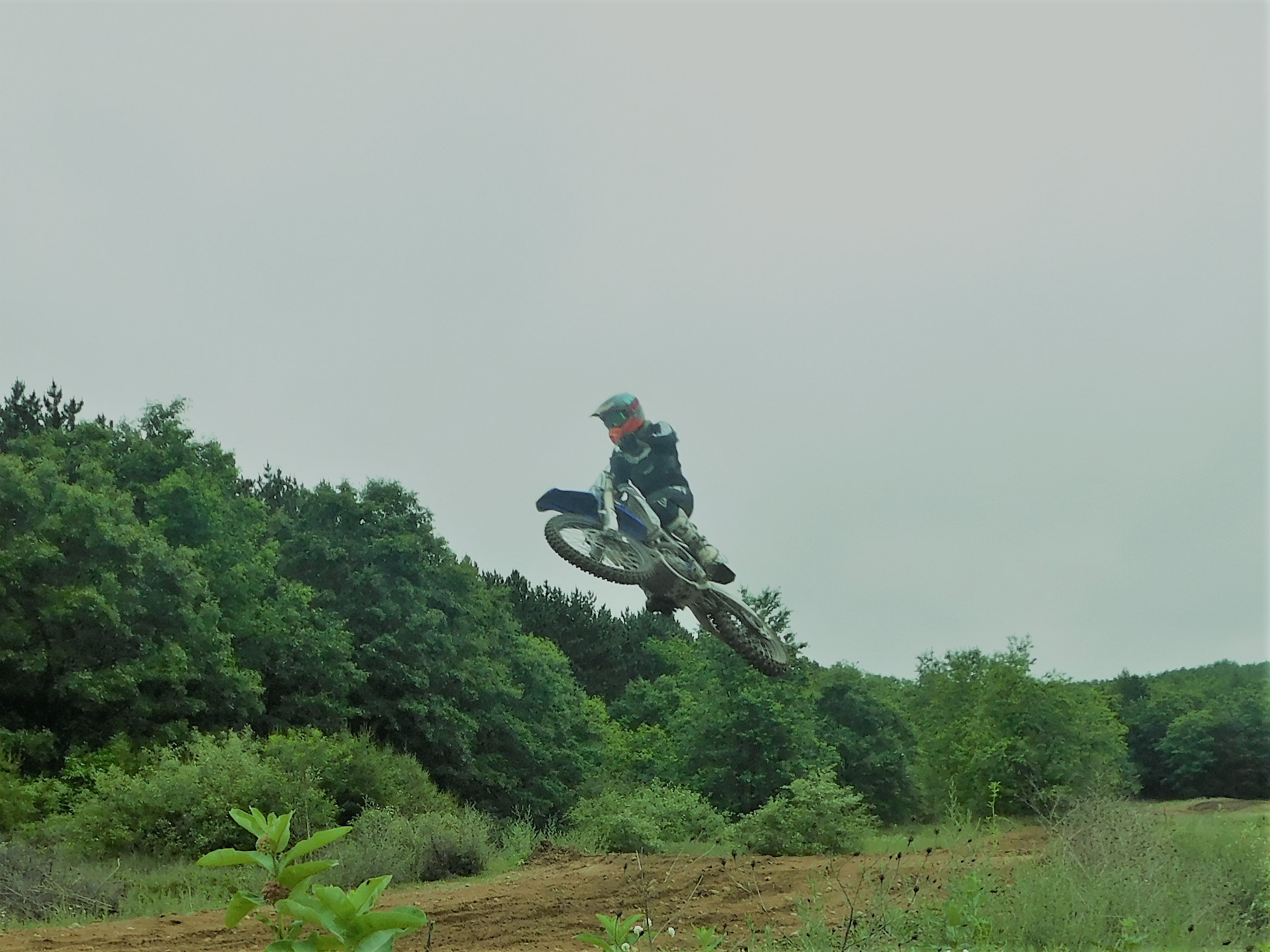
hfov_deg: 73.9
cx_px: 635
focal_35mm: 23
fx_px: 844
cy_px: 476
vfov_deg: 58.9
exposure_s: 1/500
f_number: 3
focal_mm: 4
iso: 125
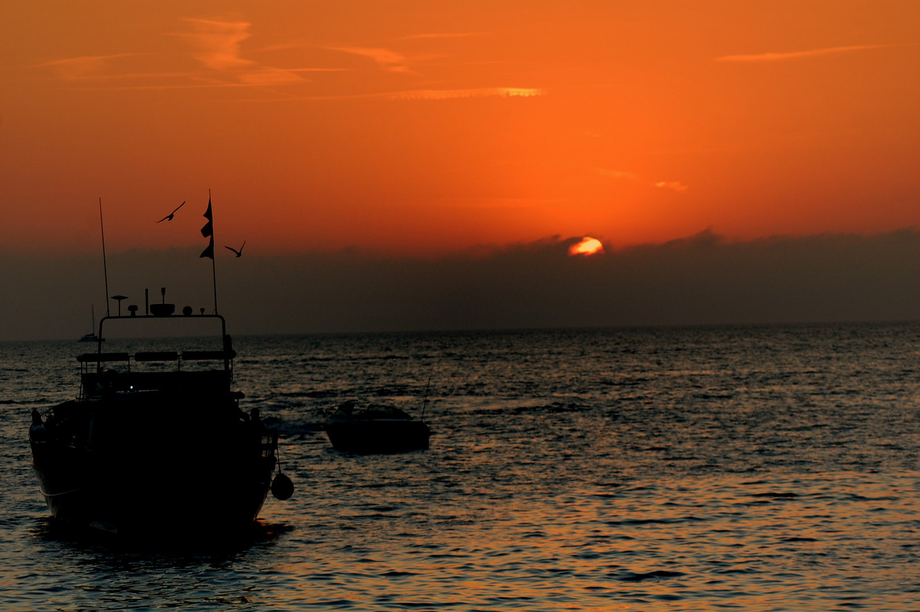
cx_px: 460
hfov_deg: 13.1
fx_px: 4022
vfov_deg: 8.7
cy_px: 306
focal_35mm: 158
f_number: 5.6
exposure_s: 1/500
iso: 280
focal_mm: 105
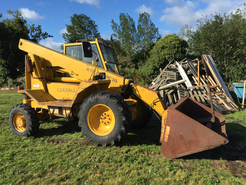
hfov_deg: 61.7
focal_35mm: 29
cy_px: 92
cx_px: 123
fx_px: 206
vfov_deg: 48.2
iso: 32
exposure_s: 1/1464
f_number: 2.2
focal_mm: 4.15
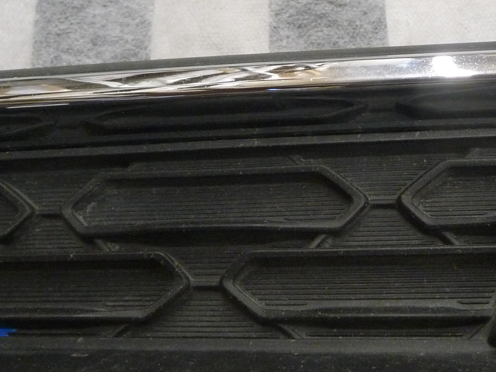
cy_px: 157
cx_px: 335
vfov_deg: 24.8
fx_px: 845
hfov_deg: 32.4
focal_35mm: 59
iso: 400
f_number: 3.5
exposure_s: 1/25
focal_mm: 5.3
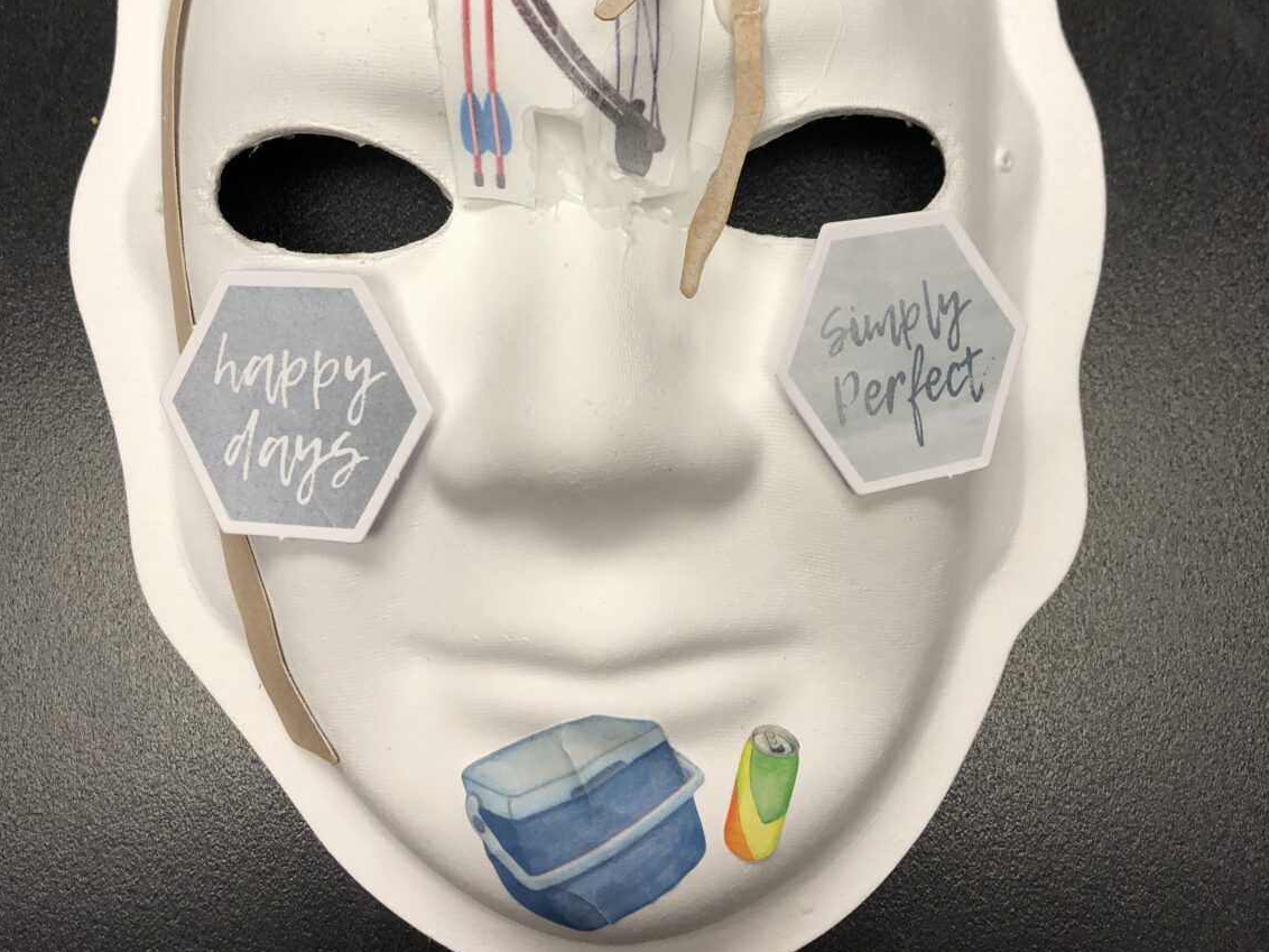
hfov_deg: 49.0
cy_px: 230
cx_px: 624
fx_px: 1393
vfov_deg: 36.8
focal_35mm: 38
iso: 50
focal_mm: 4
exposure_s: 1/120
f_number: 1.8
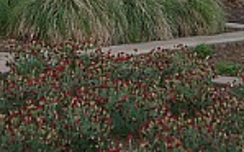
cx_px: 108
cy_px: -27
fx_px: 1476
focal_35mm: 222
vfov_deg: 5.9
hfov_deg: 9.5
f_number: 4.5
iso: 1400
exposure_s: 1/60
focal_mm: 65
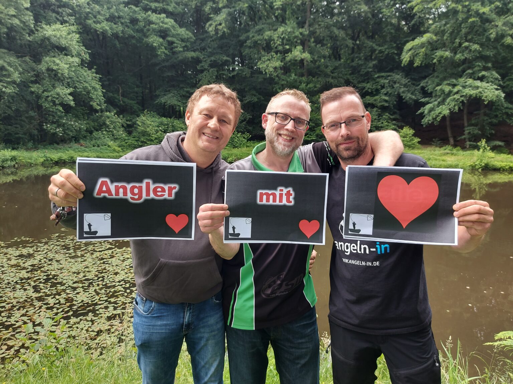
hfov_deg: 71.6
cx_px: 256
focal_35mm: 24
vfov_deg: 56.8
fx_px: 356
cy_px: 192
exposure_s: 1/164
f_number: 1.8
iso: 32
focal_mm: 5.23
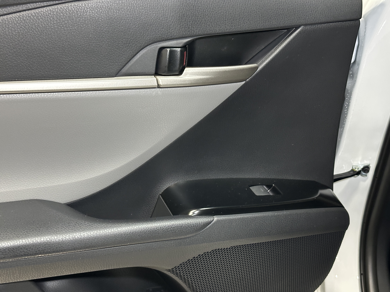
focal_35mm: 48
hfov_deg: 39.7
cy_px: 146
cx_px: 195
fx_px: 541
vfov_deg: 30.3
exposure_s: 1/30
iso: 500
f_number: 1.78
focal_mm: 6.86
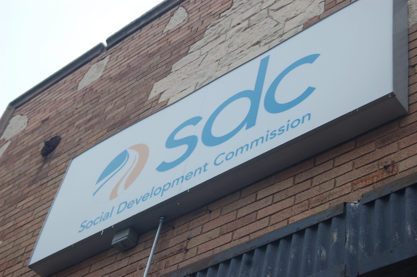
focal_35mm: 66
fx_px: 764
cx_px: 208
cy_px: 138
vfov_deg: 20.6
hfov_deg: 30.5
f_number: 5.6
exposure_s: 1/125
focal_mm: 44
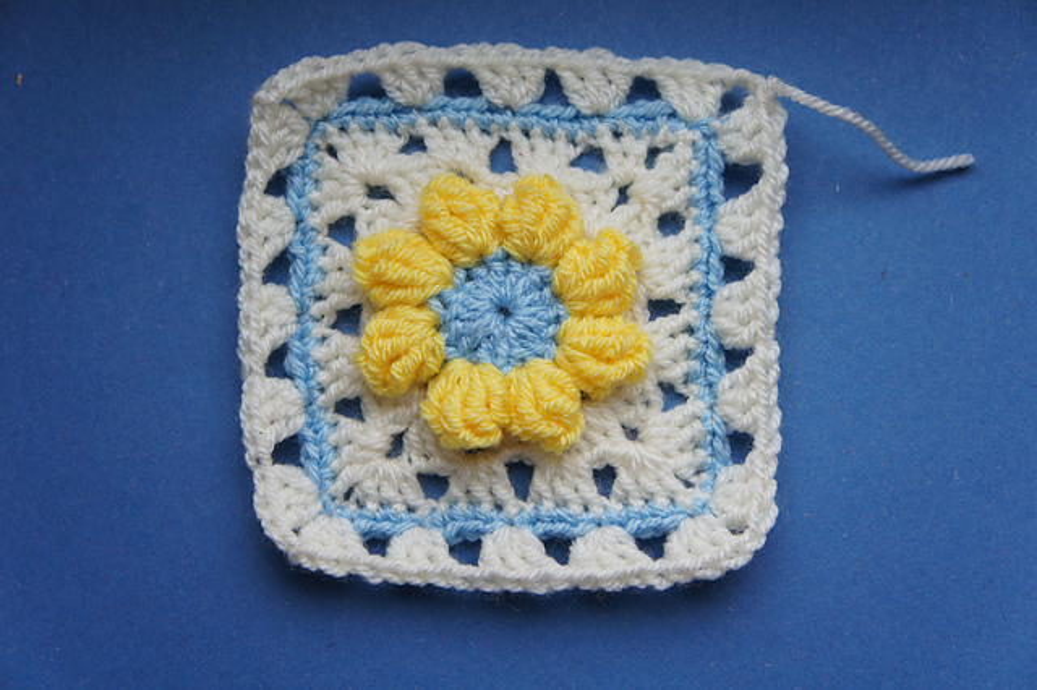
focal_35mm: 52
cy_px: 345
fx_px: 1511
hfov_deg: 37.9
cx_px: 518
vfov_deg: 25.7
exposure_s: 1/80
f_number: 5.6
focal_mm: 35
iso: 200
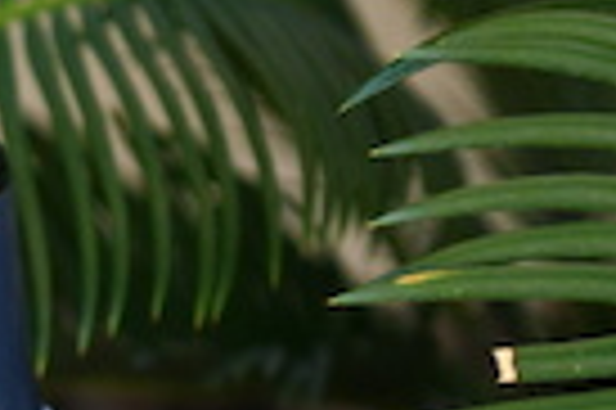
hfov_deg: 6.0
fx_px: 5794
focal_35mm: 339
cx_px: -427
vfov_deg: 4.0
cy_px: 505
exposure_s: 1/640
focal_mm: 58
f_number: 2.8
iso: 640
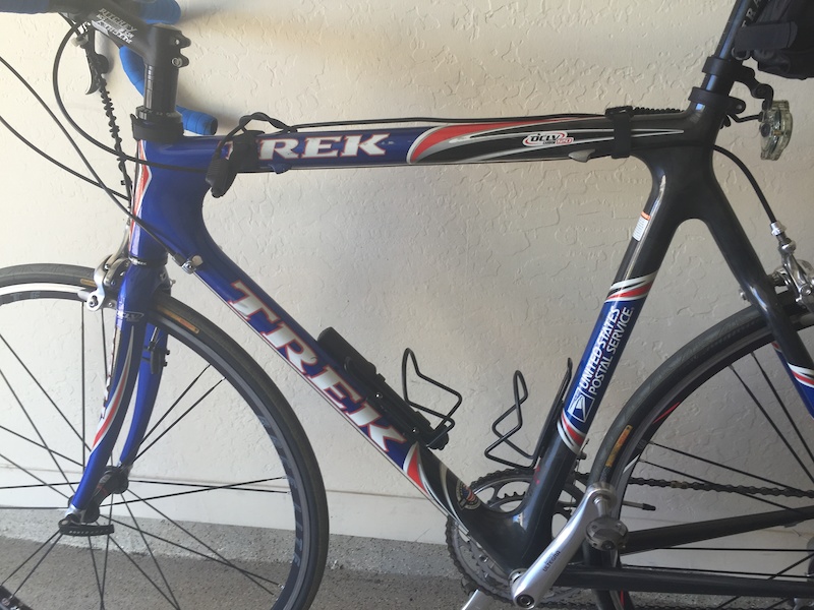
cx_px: 407
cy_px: 305
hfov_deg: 61.7
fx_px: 682
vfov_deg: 48.2
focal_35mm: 29
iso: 32
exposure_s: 1/60
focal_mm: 4.15
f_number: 2.2
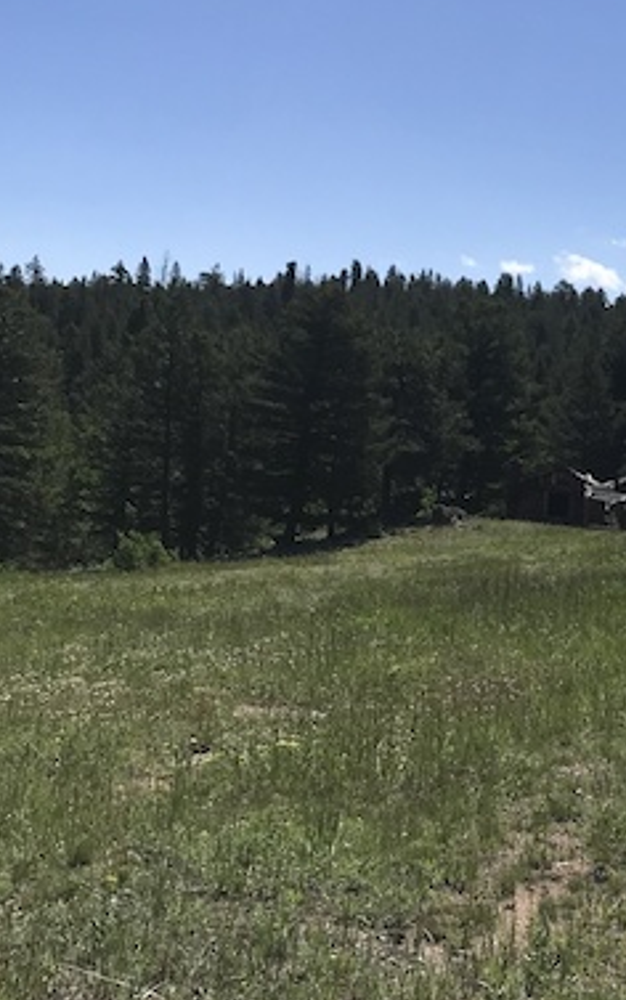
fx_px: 1718
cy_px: 308
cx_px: 615
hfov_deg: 20.1
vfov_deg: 32.1
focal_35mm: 63
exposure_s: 1/3690
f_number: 1.8
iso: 20
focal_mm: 3.99
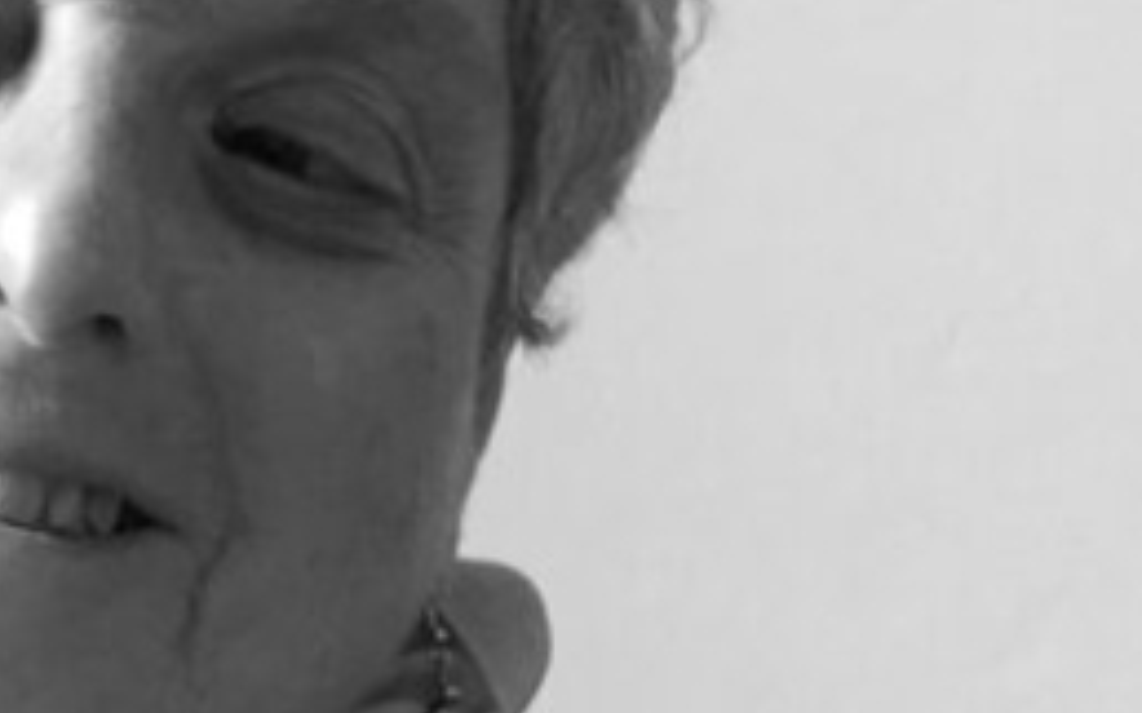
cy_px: 531
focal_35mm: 98
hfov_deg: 20.8
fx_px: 3049
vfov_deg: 13.3
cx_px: 111
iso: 200
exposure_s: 1/33
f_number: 2.2
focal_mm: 2.65
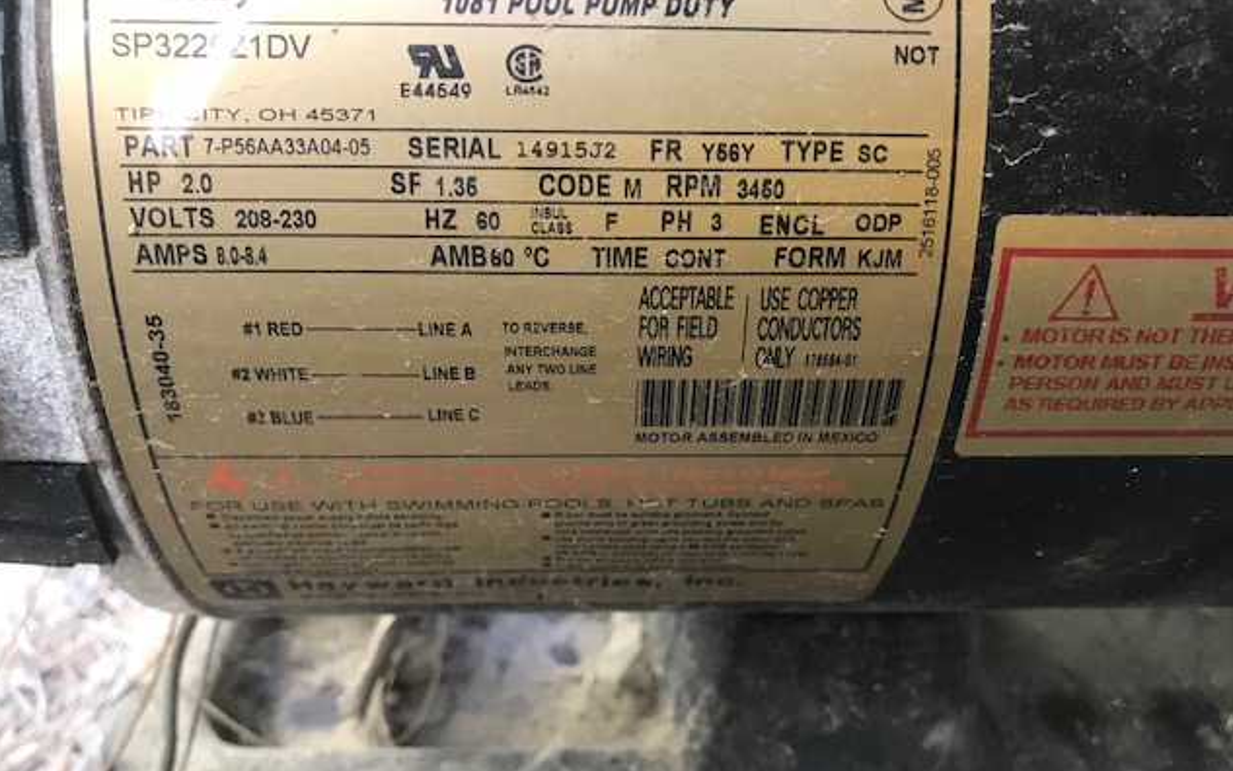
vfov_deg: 41.8
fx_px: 1008
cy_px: 419
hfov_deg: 62.9
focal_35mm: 30
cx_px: 612
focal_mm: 3.99
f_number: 1.8
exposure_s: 1/30
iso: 40
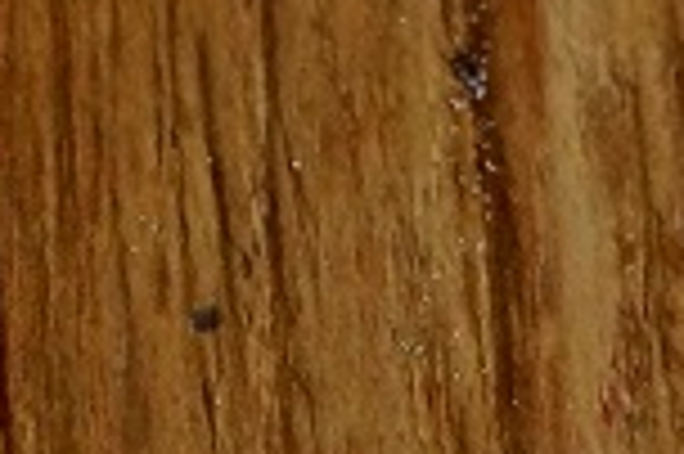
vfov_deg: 3.1
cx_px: -850
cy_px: -18
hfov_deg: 4.5
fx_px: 8446
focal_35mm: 445
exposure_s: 1/80
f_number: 3.5
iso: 1600
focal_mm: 50
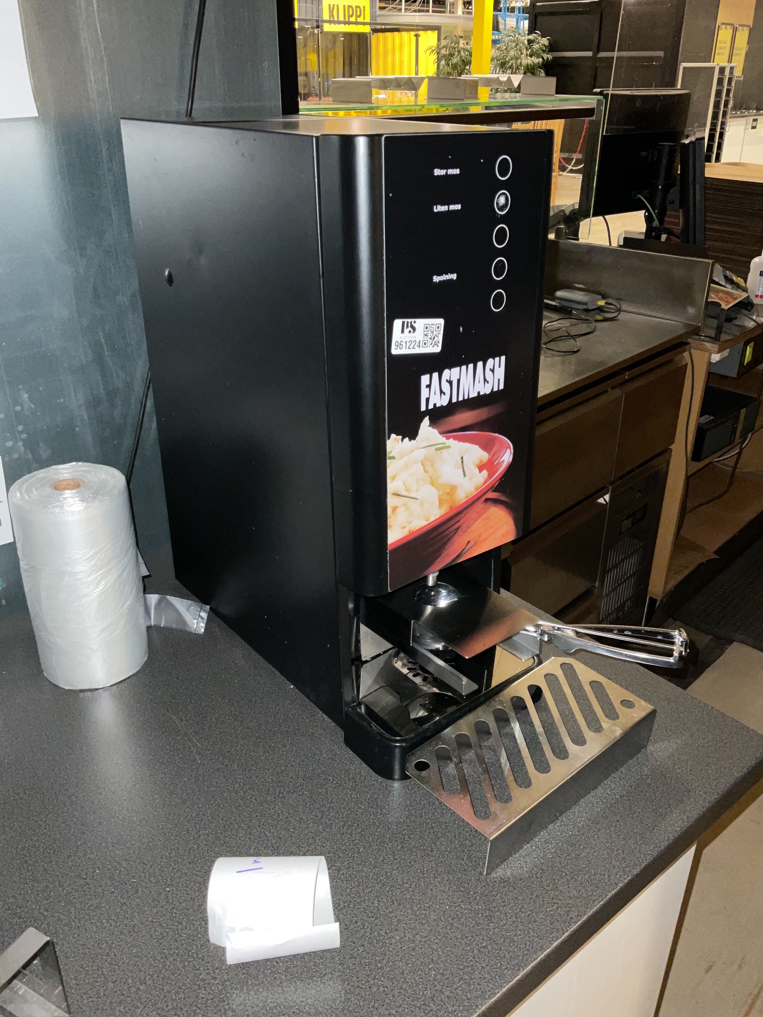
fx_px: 852
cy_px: 508
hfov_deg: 48.2
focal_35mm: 29
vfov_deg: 61.7
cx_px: 382
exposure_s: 1/24
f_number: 1.8
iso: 80
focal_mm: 3
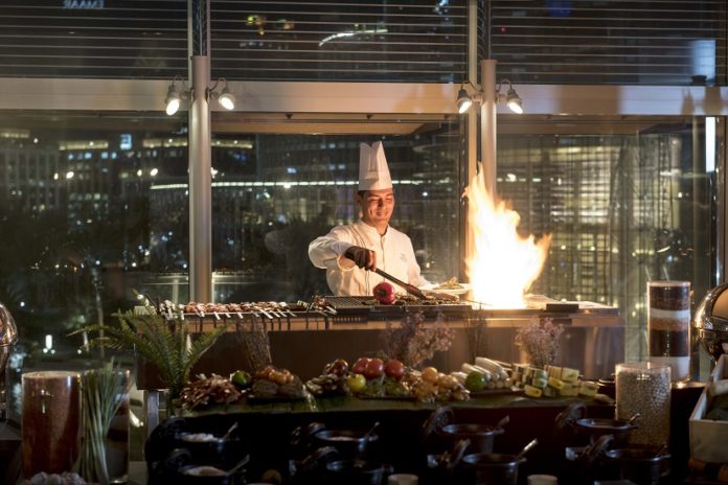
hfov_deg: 28.8
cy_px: 242
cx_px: 364
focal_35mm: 70
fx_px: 1415
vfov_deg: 19.5
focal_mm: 70
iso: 200
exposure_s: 1/4
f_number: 5
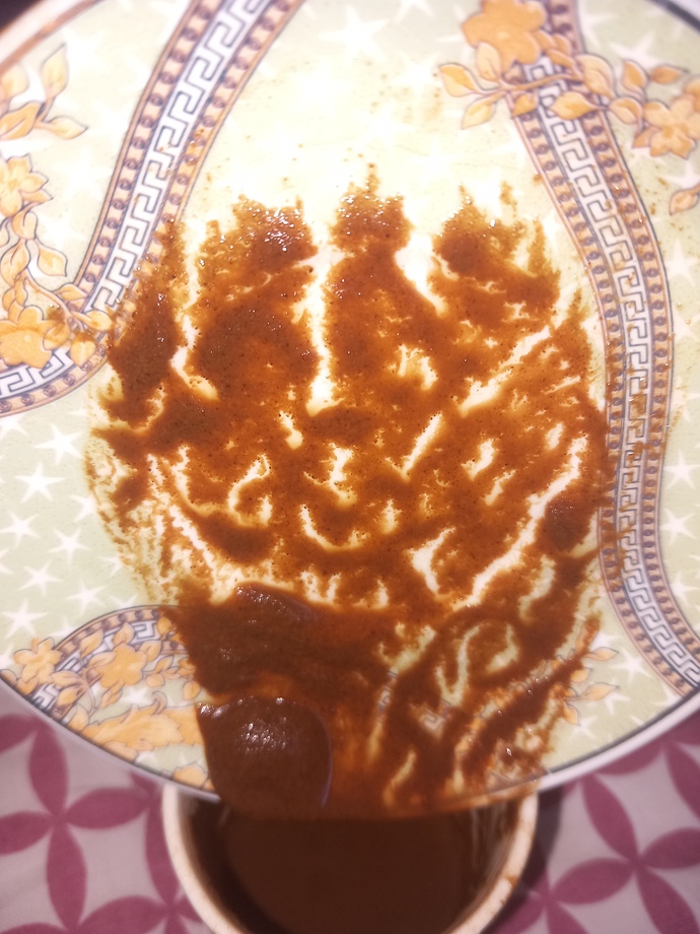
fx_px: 728
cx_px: 350
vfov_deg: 65.3
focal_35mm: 27
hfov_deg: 51.4
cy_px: 467
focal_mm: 4
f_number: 1.8
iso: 40
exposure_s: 1/100
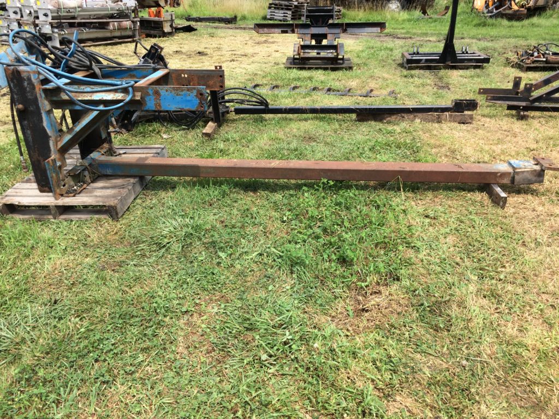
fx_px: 468
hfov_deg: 61.7
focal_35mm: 29
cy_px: 210
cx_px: 280
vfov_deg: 48.2
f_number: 2.2
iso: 32
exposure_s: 1/1053
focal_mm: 4.15
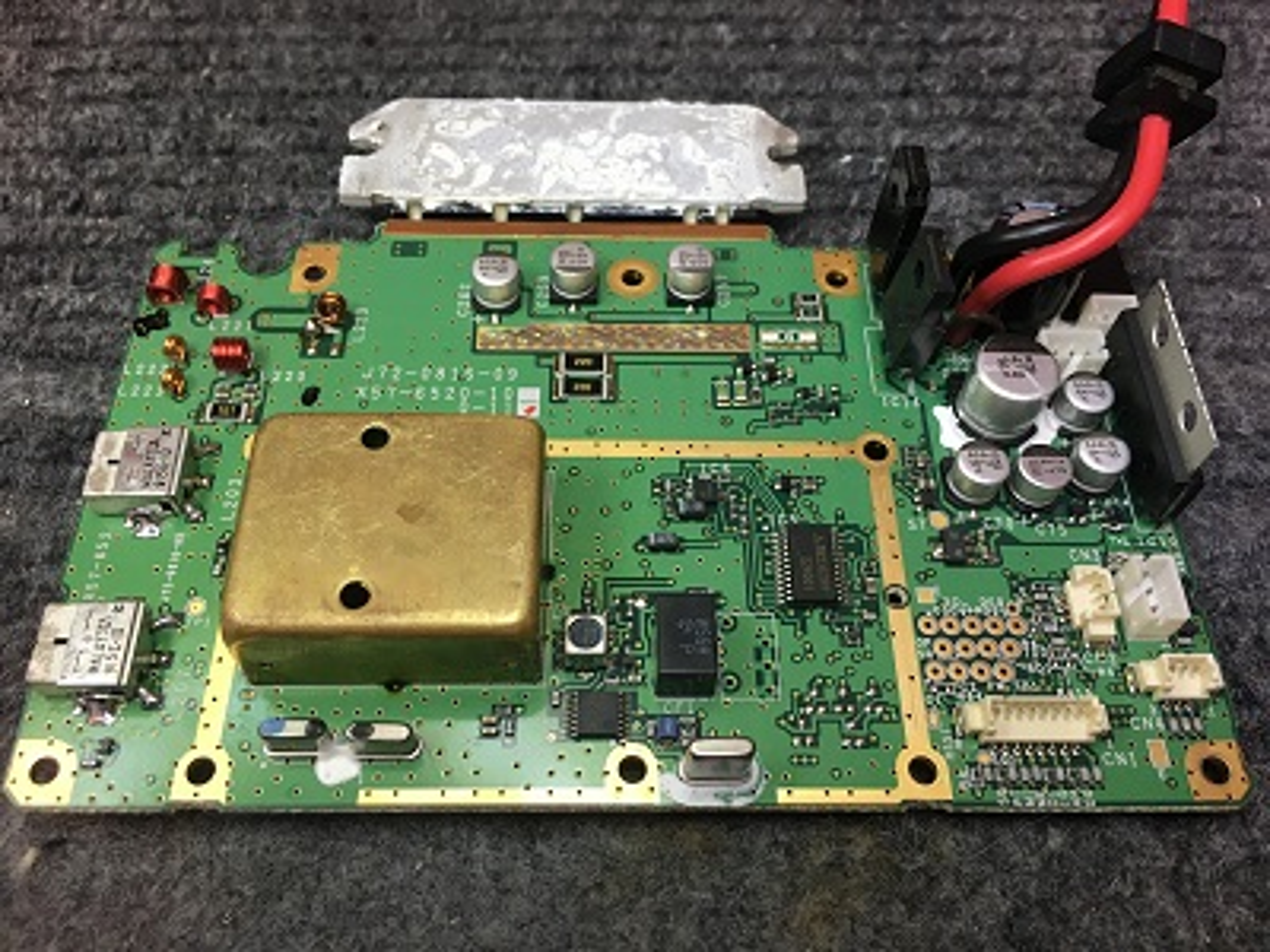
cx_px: 635
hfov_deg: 61.7
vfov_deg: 48.2
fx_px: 1064
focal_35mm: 29
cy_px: 476
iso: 32
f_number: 2.2
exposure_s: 1/30
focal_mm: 4.15
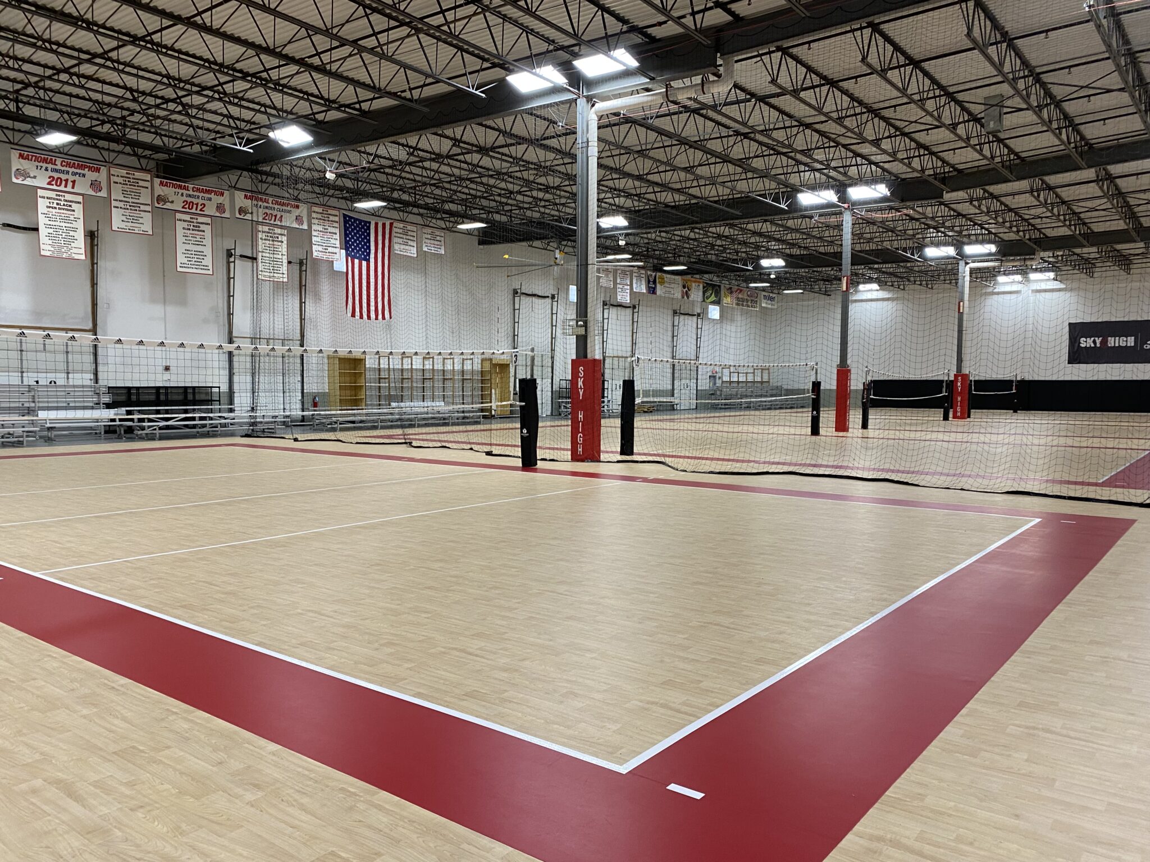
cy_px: 431
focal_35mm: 26
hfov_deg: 67.3
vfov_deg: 53.1
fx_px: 864
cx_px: 575
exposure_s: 1/41
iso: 125
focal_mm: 4.25
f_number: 1.8
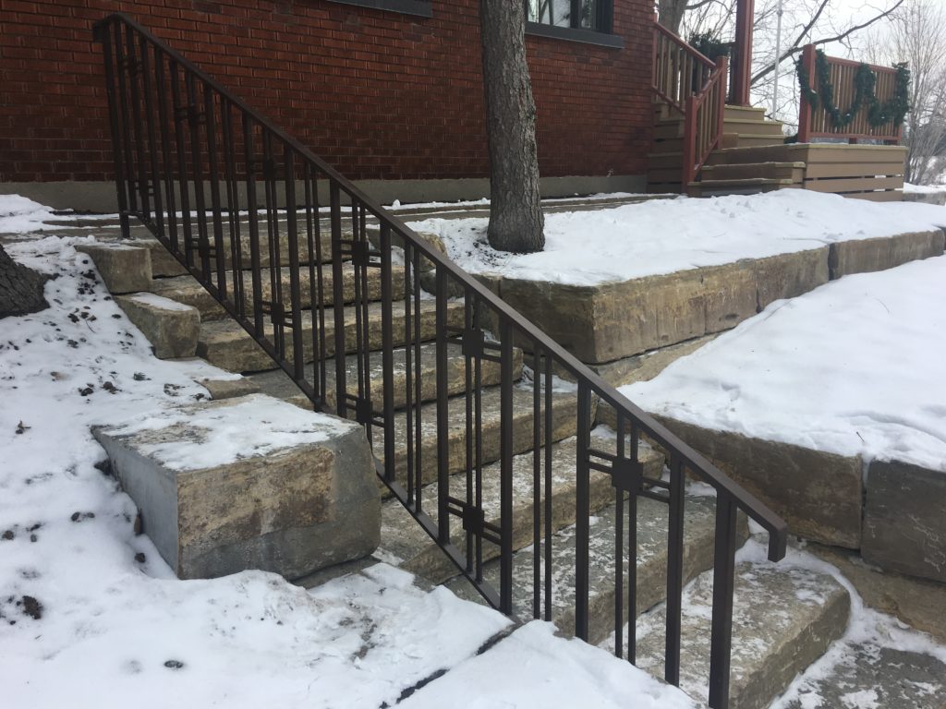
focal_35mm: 29
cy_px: 354
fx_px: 793
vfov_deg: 48.2
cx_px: 473
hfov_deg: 61.7
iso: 25
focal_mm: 4.15
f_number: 2.2
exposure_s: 1/549
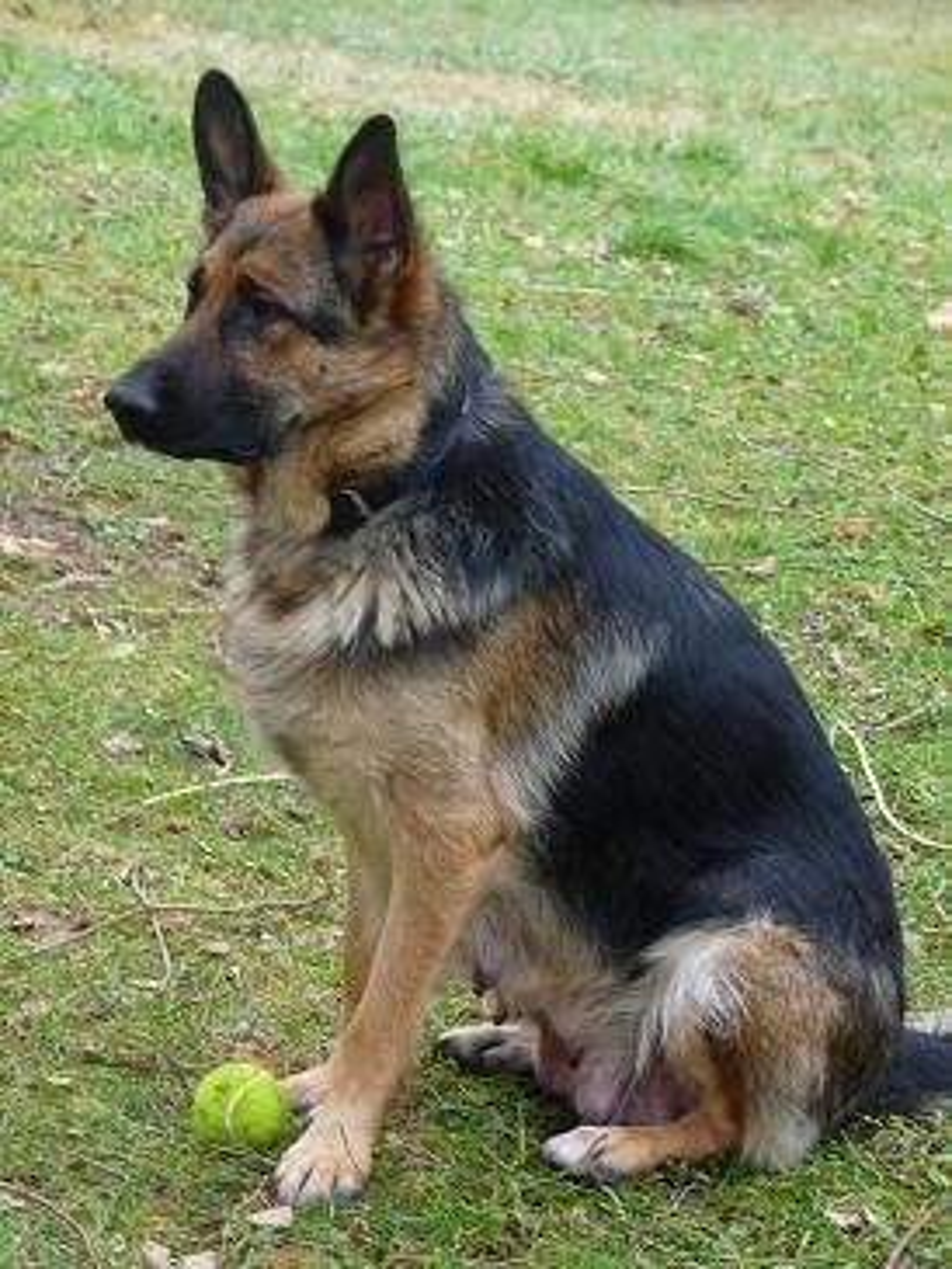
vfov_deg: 13.9
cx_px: 476
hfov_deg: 10.5
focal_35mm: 142
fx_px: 5204
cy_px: 634
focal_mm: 25.2
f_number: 3.6
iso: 100
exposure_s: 1/50
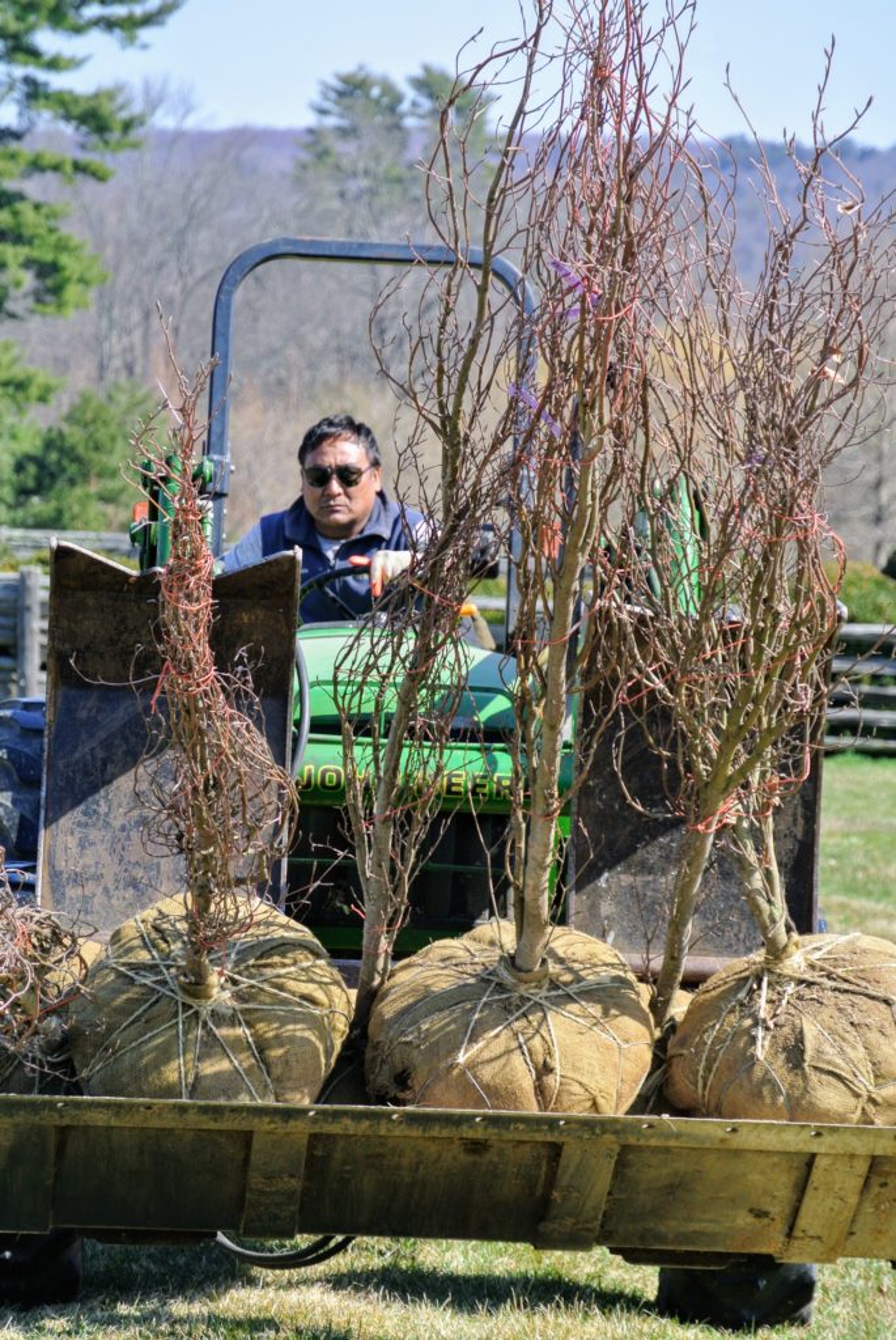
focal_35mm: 200
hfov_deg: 6.9
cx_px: 448
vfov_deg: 10.3
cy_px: 670
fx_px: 7448
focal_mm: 74.3
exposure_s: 1/320
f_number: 4.8
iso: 100
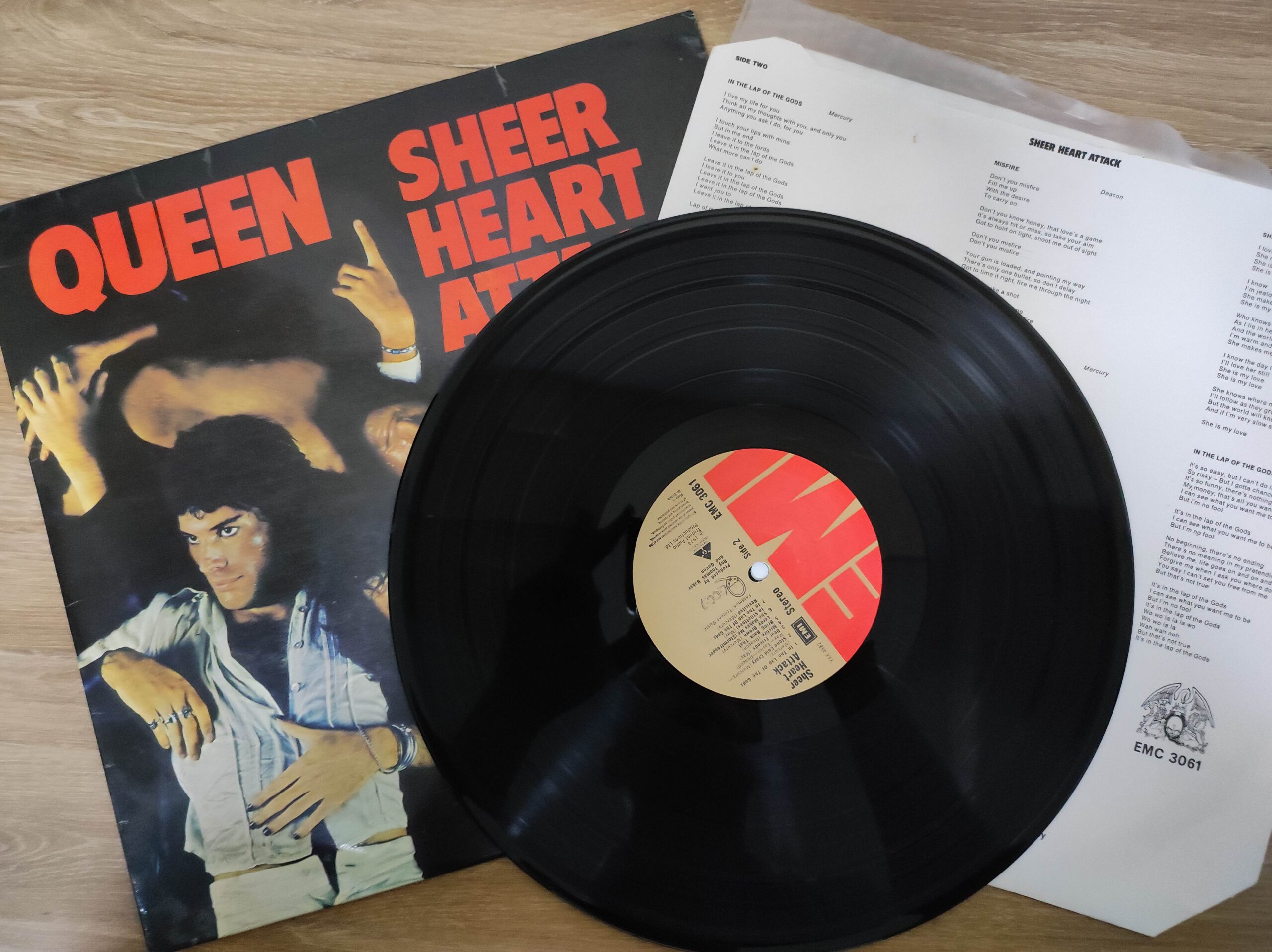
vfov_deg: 54.8
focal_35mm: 25
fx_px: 918
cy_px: 476
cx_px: 636
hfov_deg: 69.4
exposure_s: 1/25
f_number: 1.79
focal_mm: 4.7
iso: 1579
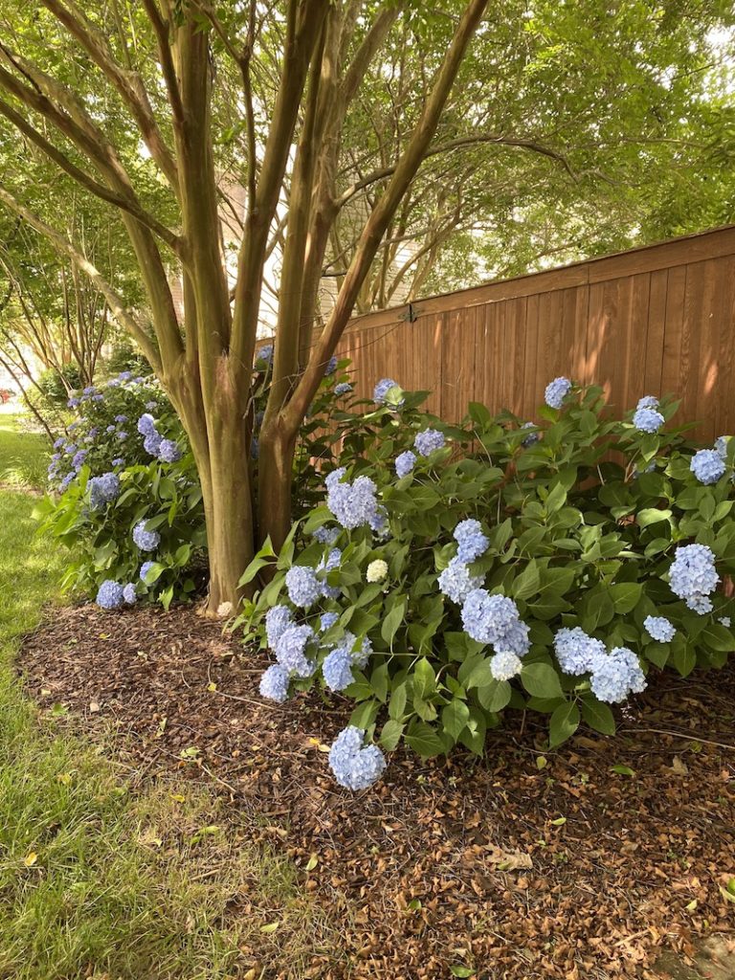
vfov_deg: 67.3
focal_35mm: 26
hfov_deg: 53.1
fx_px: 736
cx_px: 368
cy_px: 490
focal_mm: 4.25
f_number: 1.8
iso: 64
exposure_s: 1/121
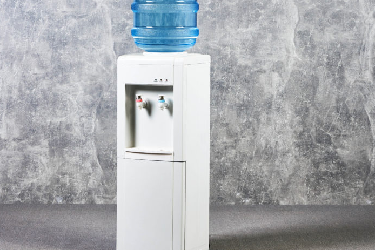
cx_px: 153
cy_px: 93
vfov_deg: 10.8
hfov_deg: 16.1
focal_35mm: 127
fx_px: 1323
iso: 100
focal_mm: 60
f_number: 7.1
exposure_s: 1/125
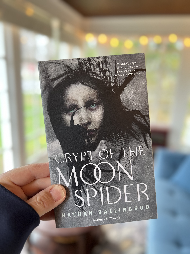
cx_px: 95
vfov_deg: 67.3
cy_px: 127
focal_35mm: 26
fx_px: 190
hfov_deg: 53.1
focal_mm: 5.7
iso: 100
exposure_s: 1/60
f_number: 1.5
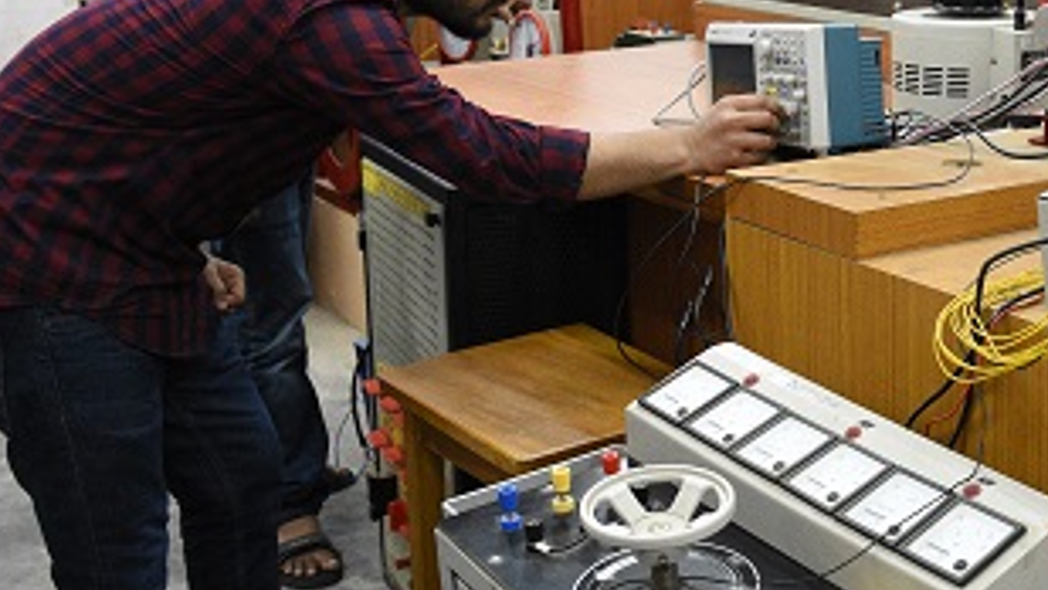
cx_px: 970
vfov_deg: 21.4
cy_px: 75
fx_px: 1529
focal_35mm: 55
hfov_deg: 35.3
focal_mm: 18
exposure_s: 1/100
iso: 3200
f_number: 5.6
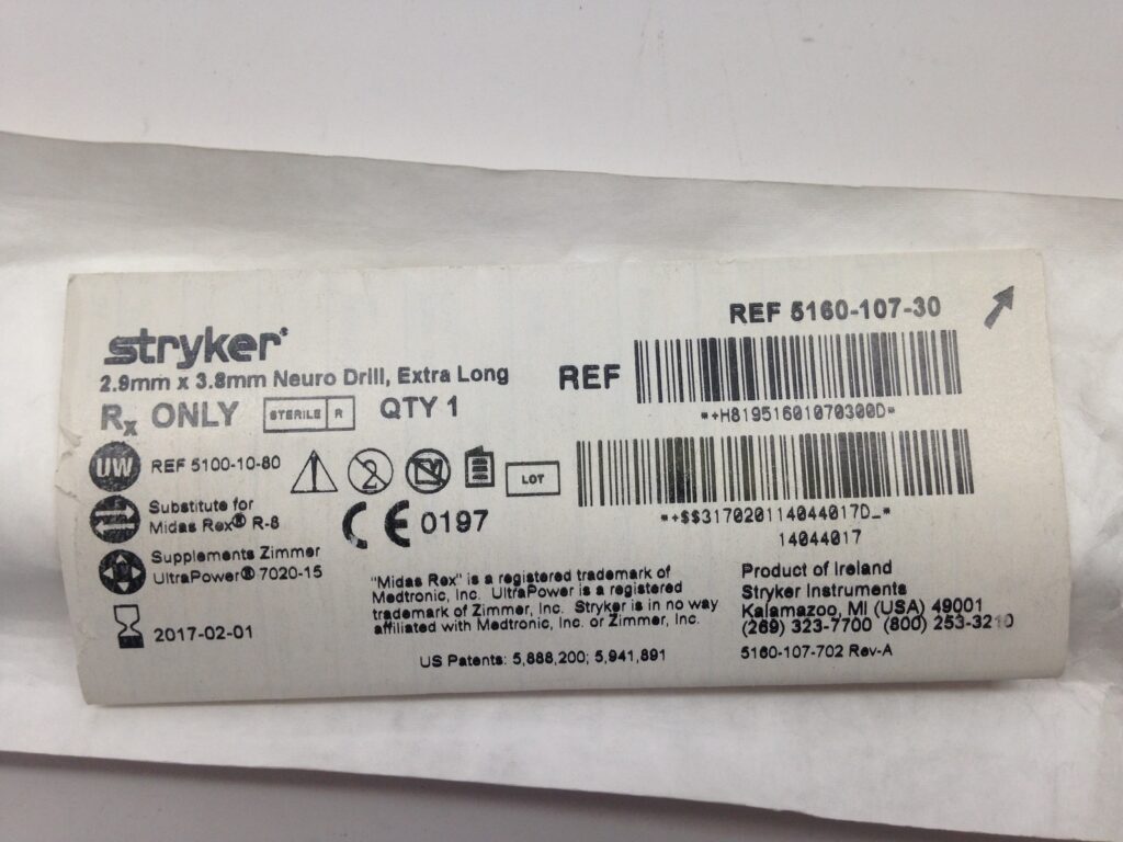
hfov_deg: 55.4
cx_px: 562
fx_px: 1071
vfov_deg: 42.9
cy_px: 421
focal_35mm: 33
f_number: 2.4
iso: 64
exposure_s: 1/60
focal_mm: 4.12
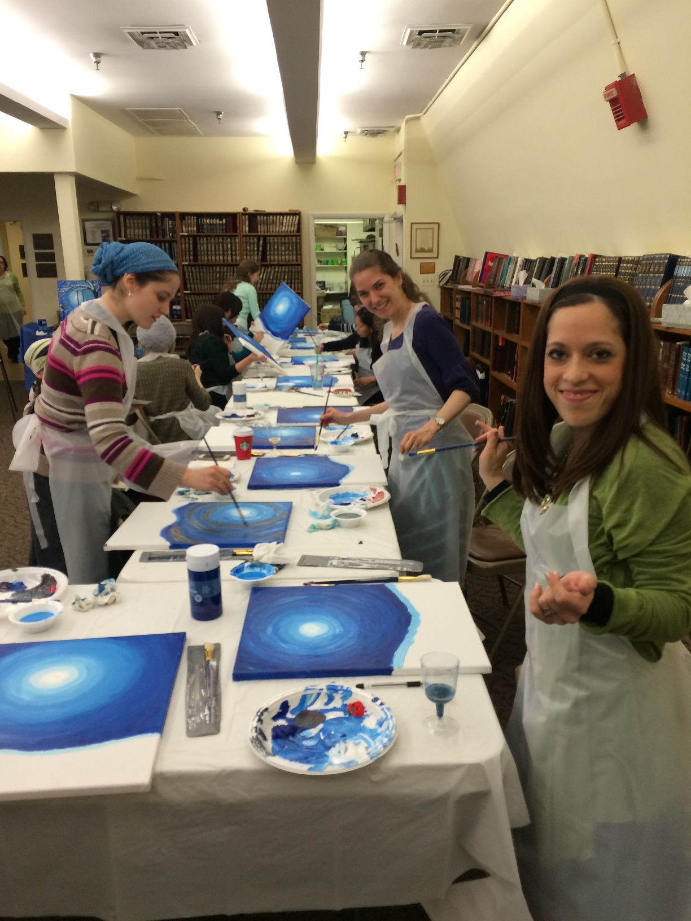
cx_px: 346
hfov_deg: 48.2
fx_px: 772
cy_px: 460
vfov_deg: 61.7
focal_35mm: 29
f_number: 2.2
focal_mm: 4.15
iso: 80
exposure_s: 1/30
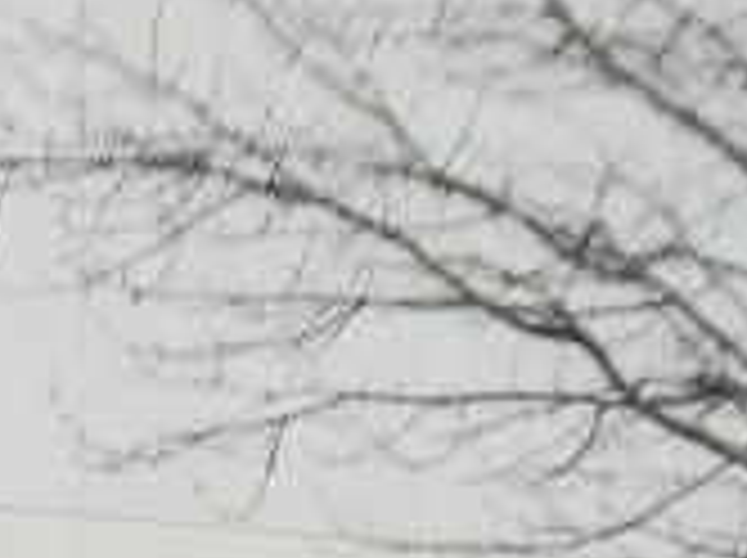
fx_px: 4654
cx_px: -958
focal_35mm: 216
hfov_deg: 8.5
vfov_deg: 6.6
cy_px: 1278
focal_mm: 6.3
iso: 100
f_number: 3.2
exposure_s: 1/350
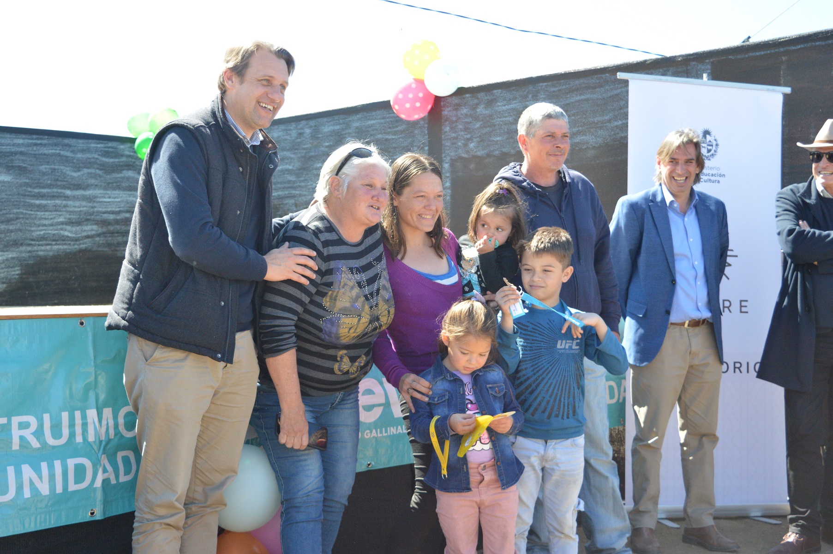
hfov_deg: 41.1
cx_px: 416
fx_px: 1110
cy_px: 277
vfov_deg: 28.0
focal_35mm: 48
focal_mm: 32
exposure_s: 1/1000
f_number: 5.6
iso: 900
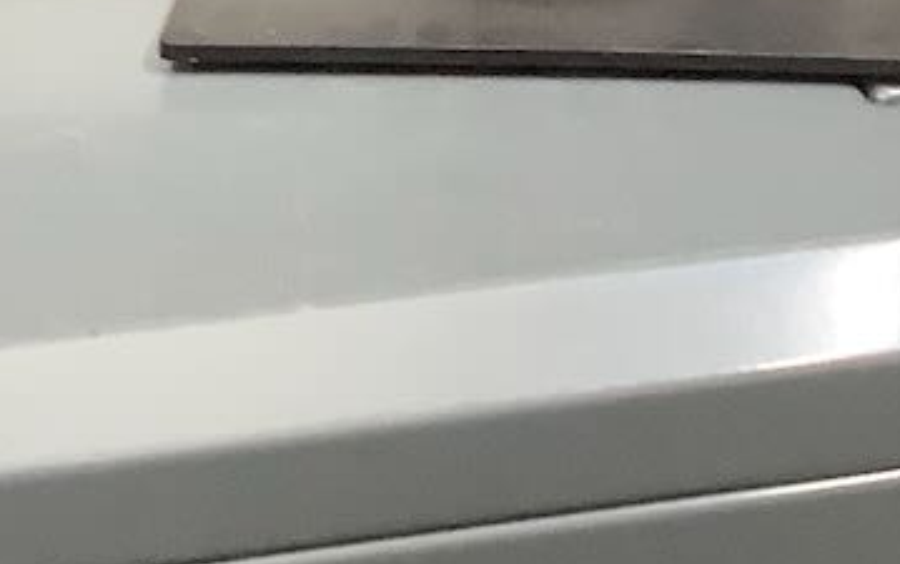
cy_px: -629
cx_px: 516
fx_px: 2872
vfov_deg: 10.2
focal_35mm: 117
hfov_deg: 17.8
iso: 200
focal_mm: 3.3
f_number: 2.4
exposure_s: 1/50
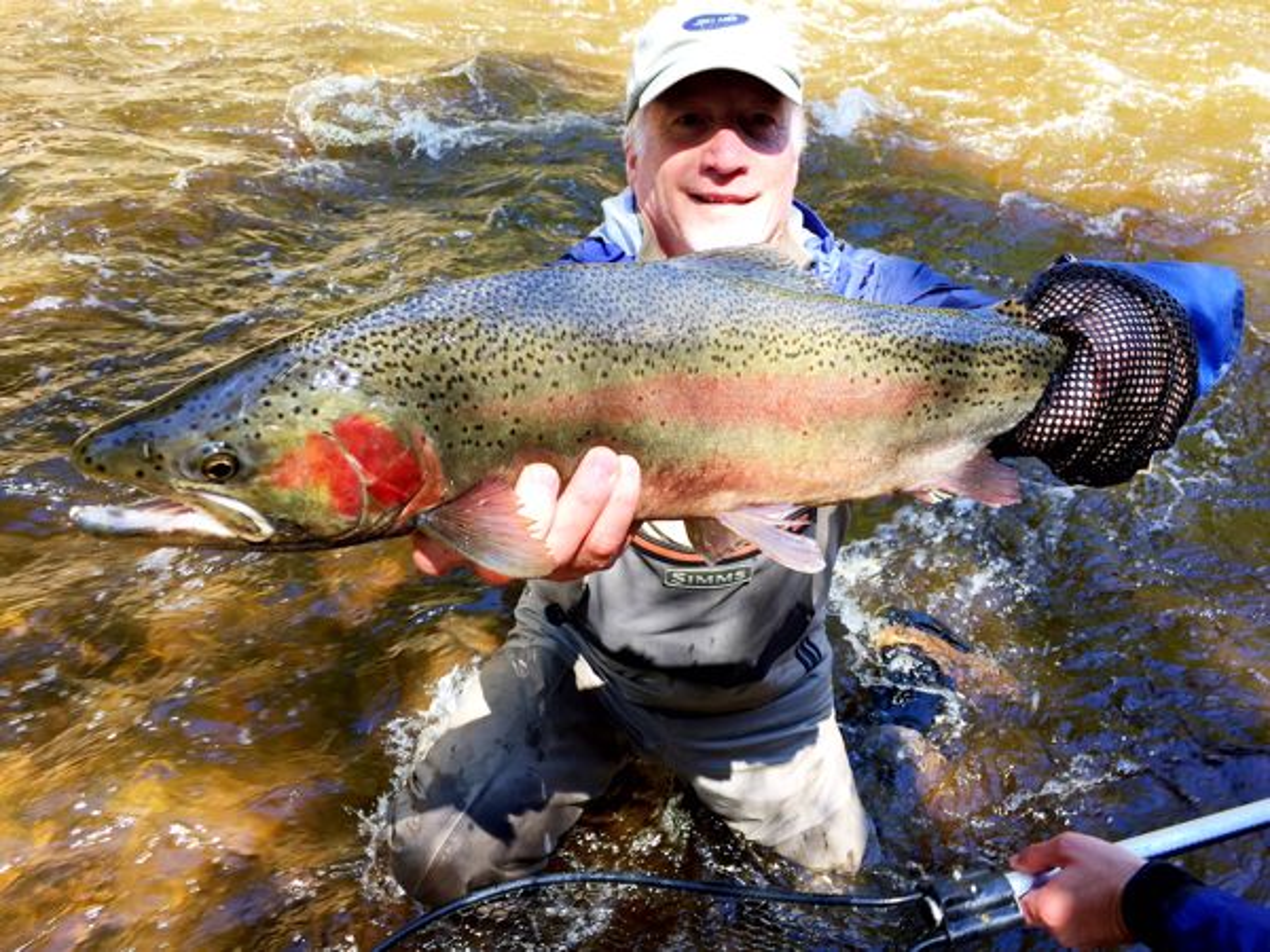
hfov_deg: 61.7
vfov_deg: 48.2
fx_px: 1064
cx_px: 635
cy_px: 476
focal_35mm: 29
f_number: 2.2
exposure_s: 1/120
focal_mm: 4.15
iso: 32
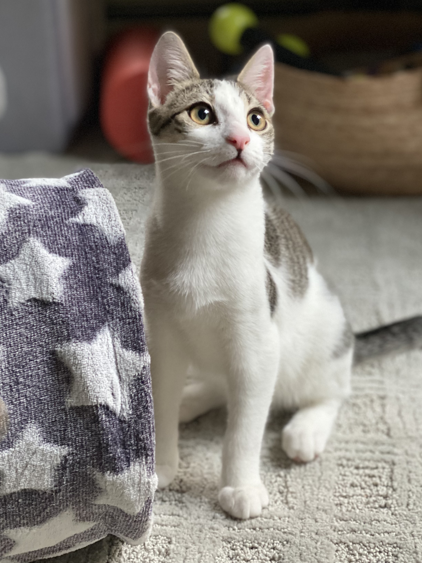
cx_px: 216
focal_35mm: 64
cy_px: 225
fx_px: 1040
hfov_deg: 22.9
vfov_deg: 30.2
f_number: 2
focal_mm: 6
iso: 400
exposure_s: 1/32
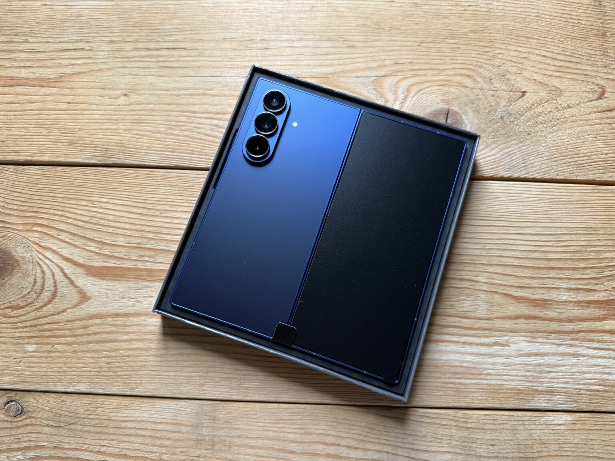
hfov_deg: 71.6
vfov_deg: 56.8
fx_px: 426
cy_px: 230
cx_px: 308
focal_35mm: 24
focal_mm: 6.76
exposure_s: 1/60
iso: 200
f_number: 1.78
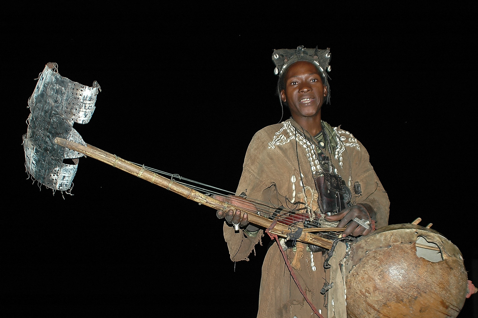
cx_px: 239
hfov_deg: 46.4
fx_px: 557
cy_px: 159
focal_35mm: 42
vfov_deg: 31.8
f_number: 3.5
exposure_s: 1/60
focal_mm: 28
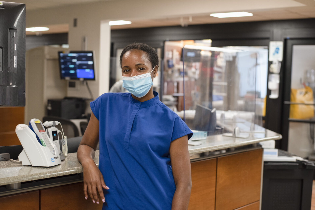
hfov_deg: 38.9
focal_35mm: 51
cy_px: 106
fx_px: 446
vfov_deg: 26.5
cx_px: 156
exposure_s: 1/200
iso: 1000
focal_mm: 50
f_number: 2.8
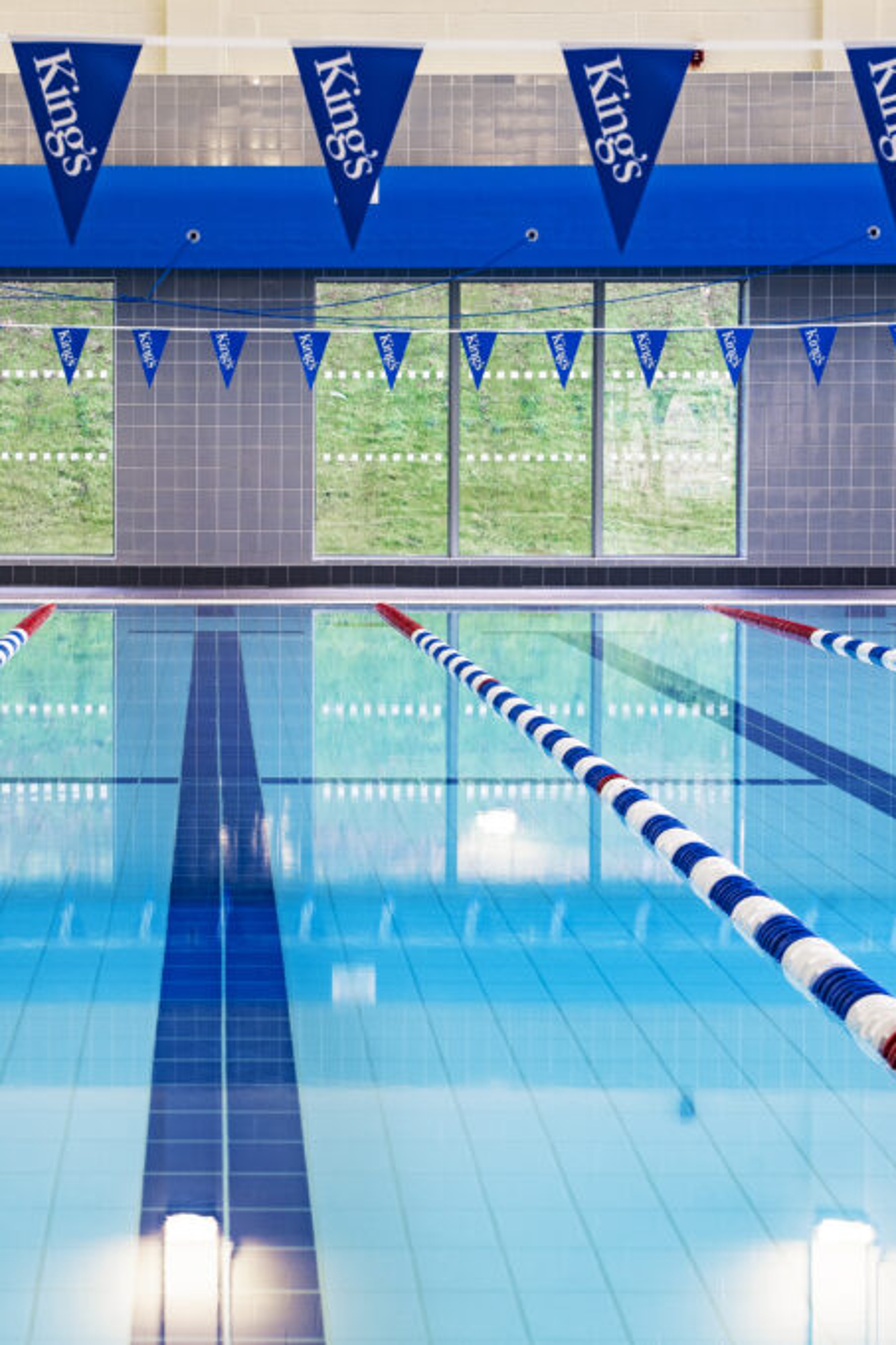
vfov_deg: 18.1
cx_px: 222
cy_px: 672
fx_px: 4220
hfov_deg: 12.1
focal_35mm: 113
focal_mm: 75
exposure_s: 1/2.5
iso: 200
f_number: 11
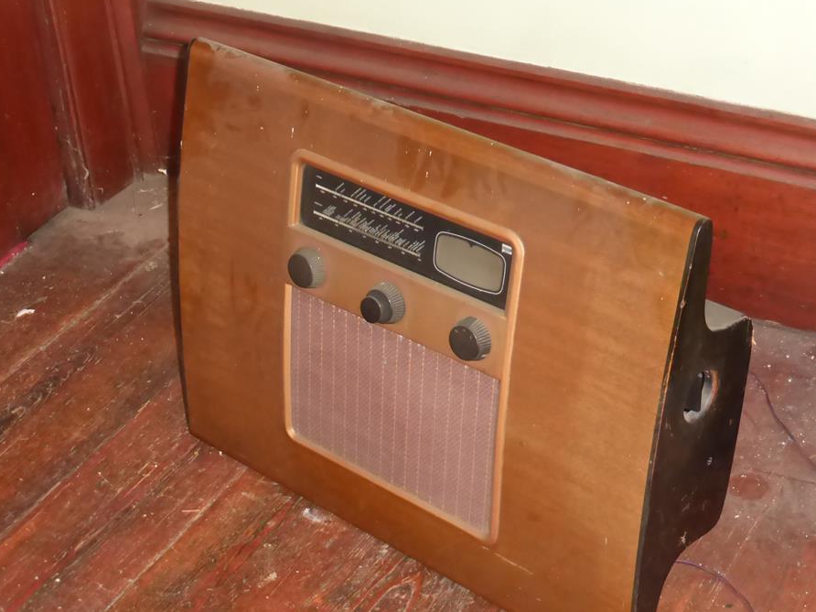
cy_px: 345
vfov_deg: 21.0
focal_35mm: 70
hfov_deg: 27.8
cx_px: 433
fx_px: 1650
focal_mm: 10.3
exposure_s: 1/15
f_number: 4.7
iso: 800
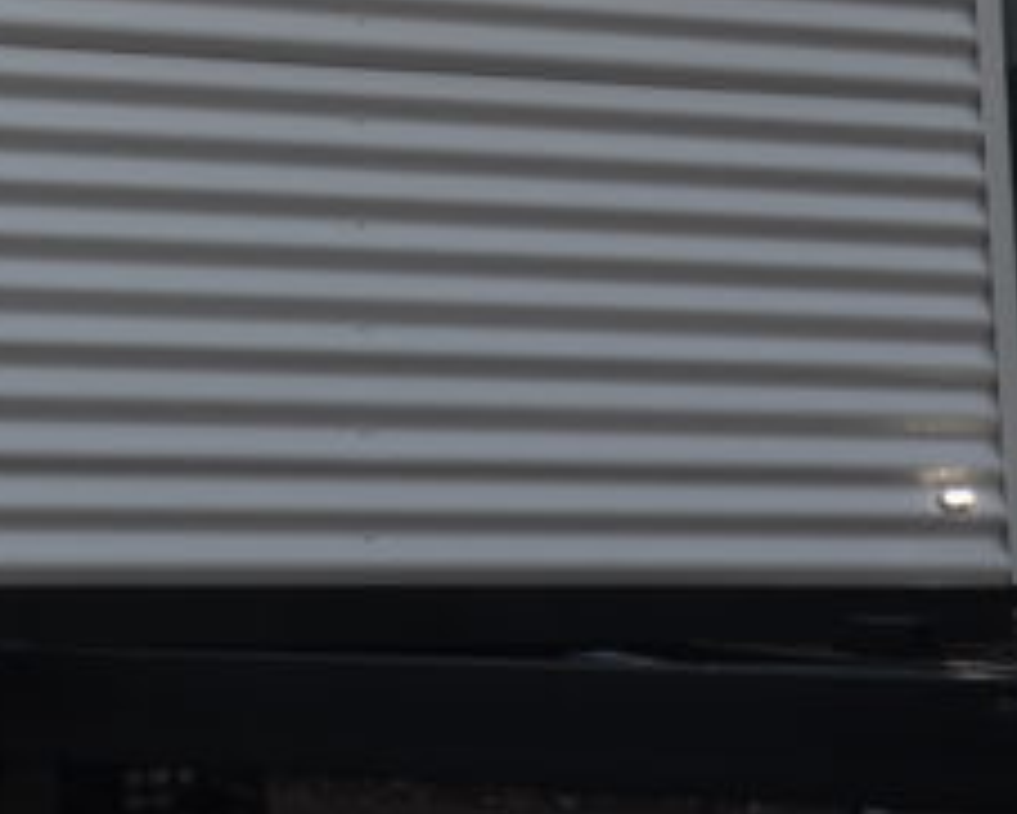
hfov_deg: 15.0
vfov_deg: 12.0
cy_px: -304
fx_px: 3734
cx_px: -176
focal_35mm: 124
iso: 560
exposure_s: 1/60
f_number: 4
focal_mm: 26
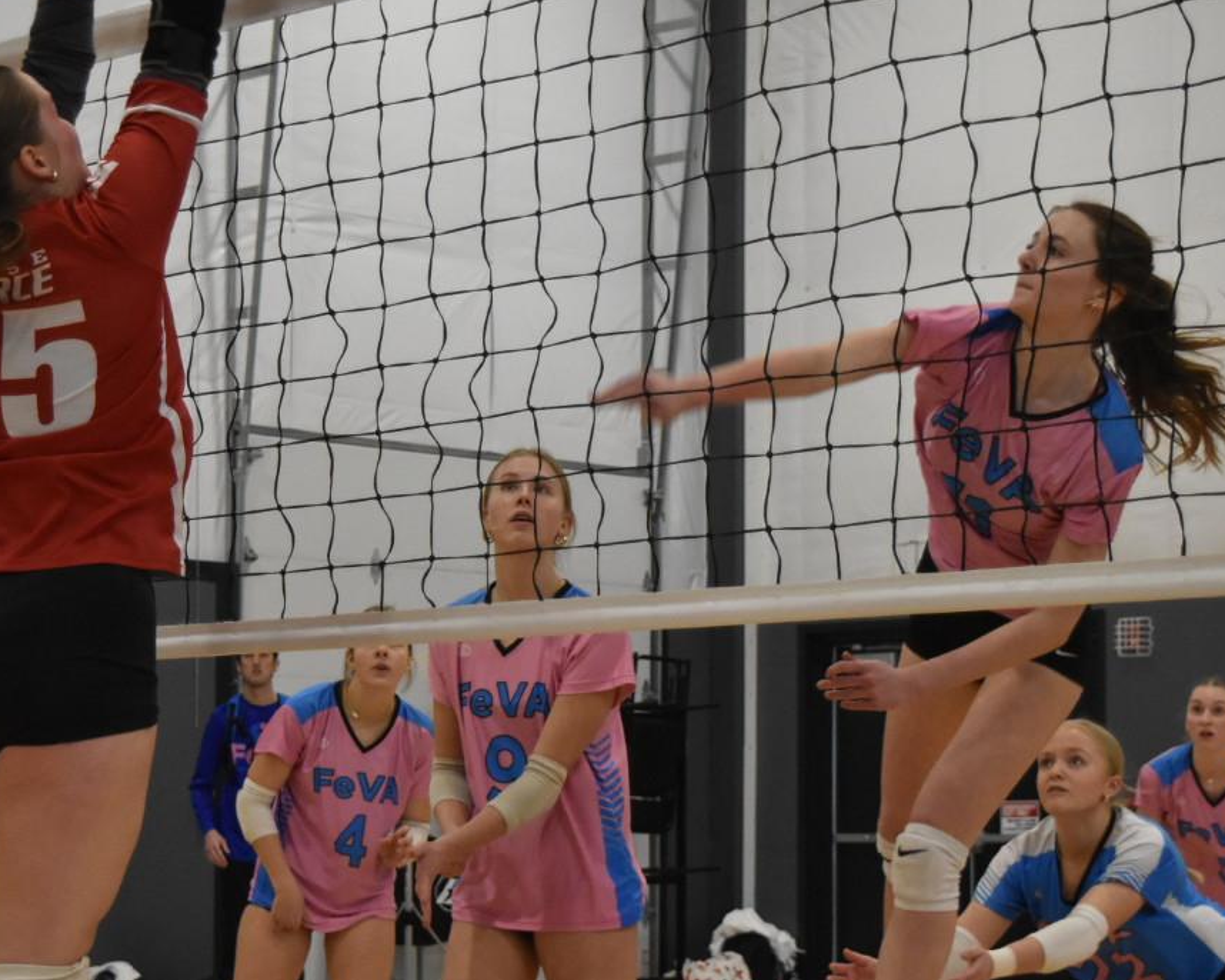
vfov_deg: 15.2
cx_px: 455
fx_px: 3661
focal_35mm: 101
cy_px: 641
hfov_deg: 19.0
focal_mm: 38
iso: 2800
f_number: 4.8
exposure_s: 1/500
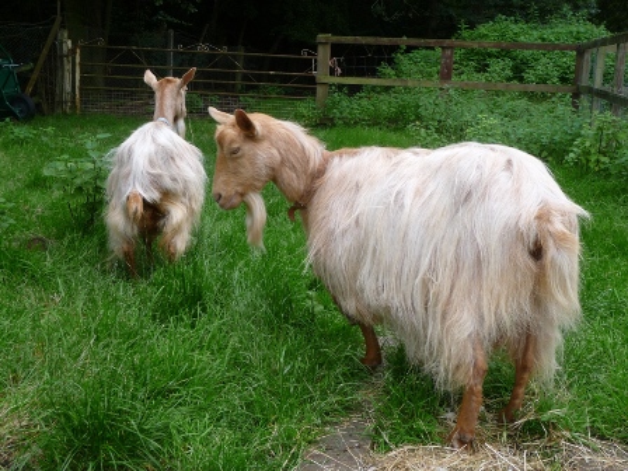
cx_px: 314
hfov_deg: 39.7
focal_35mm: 48
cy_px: 236
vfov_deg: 30.3
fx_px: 871
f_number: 4.2
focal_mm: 8
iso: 100
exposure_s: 1/60
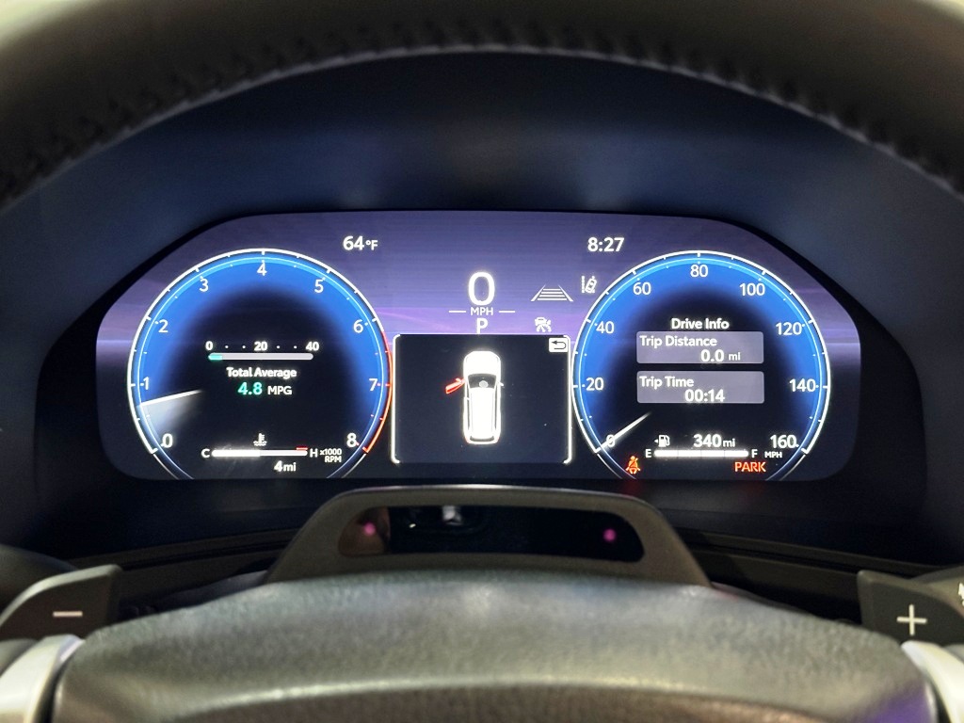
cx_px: 482
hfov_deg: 39.7
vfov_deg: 30.3
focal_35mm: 48
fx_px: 1337
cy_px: 362
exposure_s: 1/30
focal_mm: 6.86
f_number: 1.78
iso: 500
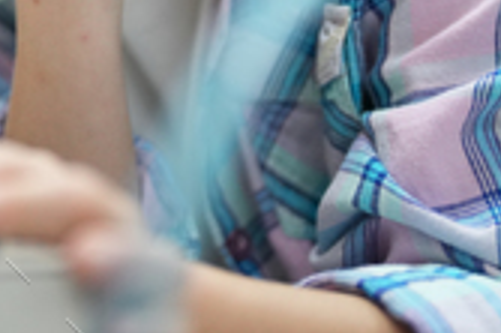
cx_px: -147
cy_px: -190
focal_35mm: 177
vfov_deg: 7.6
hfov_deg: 11.3
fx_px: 2461
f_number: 1.2
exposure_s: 1/650
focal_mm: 50
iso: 1250
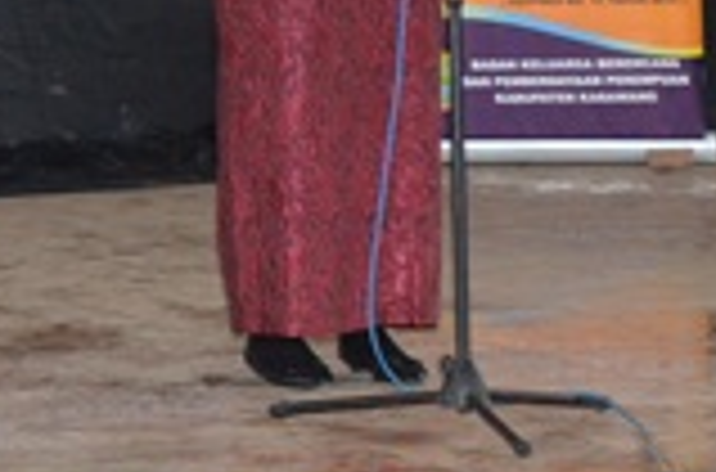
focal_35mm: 230
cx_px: -351
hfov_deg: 8.8
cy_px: -391
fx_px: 4561
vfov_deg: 5.8
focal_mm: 38
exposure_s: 1/125
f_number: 7.1
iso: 800
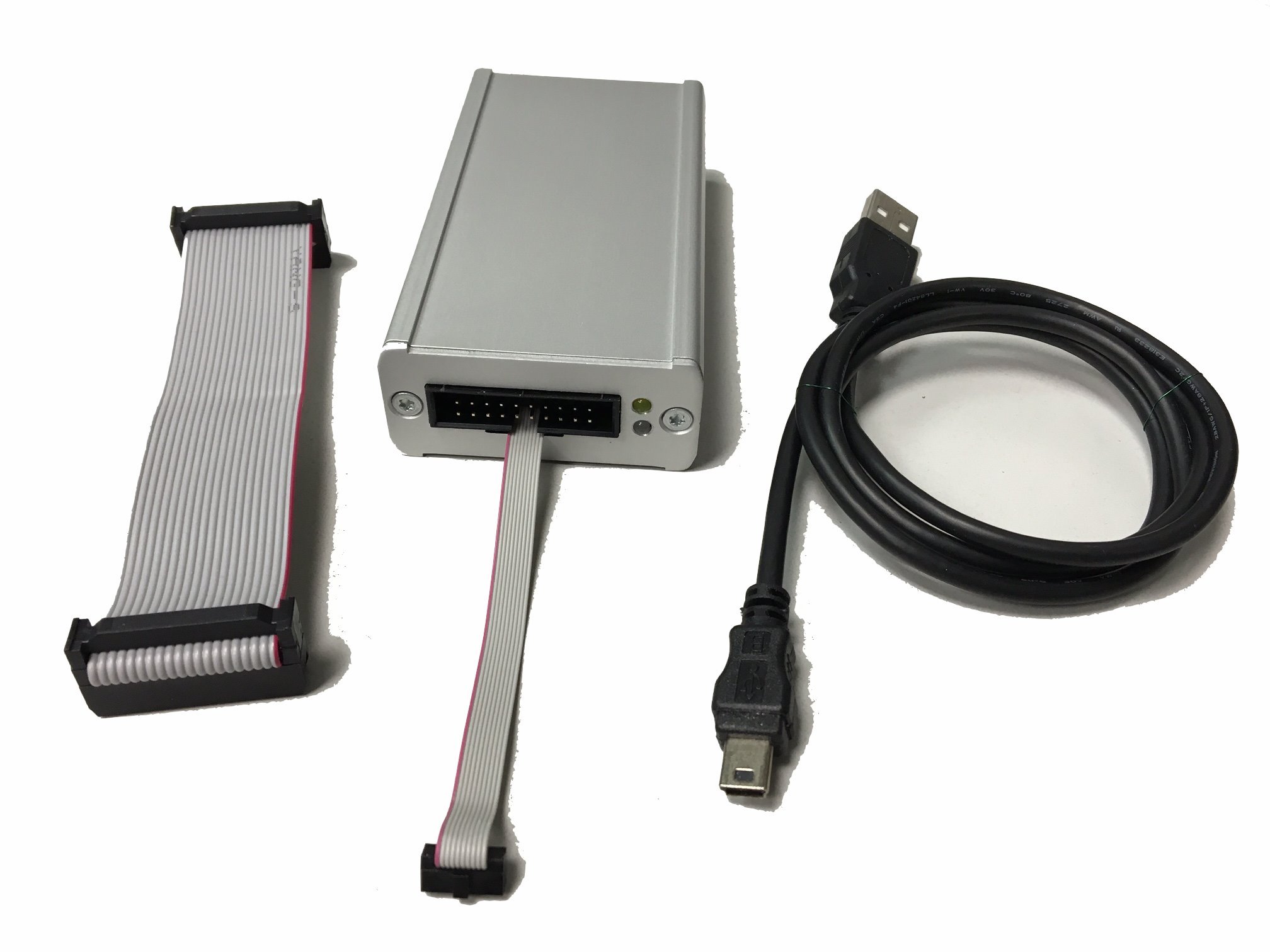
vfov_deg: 48.2
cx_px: 635
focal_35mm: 29
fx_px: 1064
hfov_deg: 61.7
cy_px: 476
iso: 40
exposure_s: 1/33
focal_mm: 4.15
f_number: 2.2
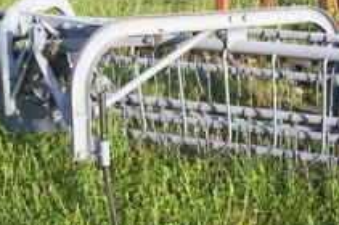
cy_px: 146
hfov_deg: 30.5
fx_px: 621
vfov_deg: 20.5
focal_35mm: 66
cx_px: 198
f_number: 4.5
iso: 100
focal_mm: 6
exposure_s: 1/261
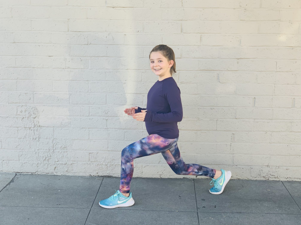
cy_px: 111
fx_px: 461
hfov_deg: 36.2
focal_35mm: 53
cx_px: 151
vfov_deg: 27.5
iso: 20
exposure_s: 1/122
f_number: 2.4
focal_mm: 6
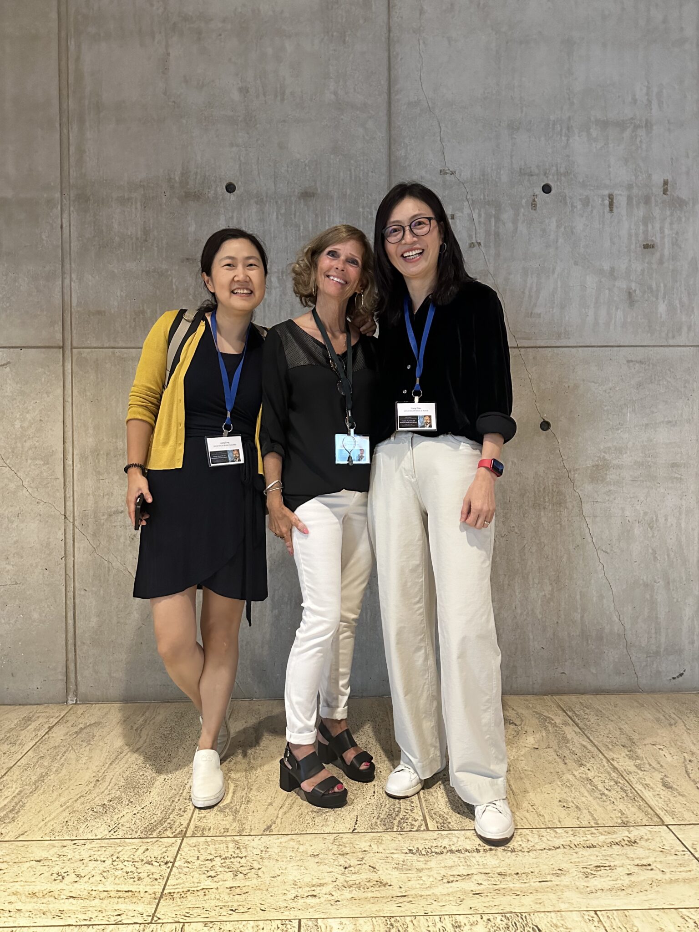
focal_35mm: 24
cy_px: 466
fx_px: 646
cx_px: 350
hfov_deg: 56.8
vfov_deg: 71.6
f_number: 1.78
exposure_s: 1/40
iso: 800
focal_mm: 6.86
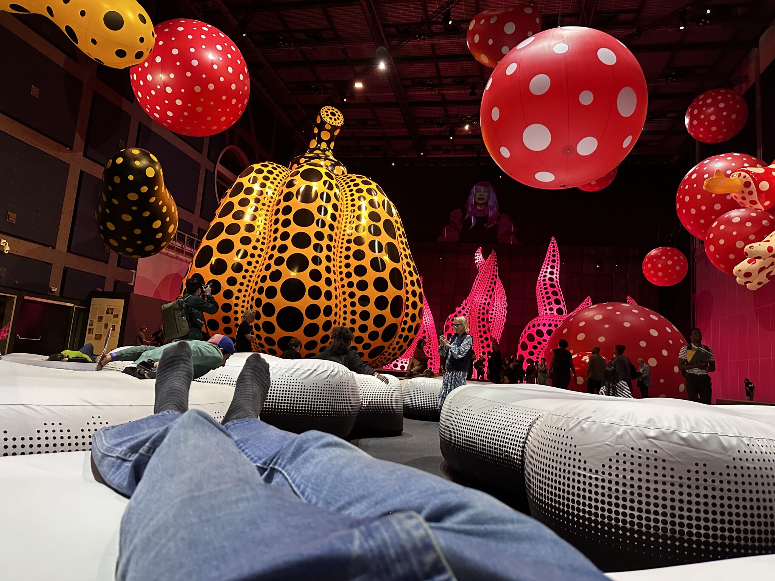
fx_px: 537
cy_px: 290
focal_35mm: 24
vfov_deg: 56.8
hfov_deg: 71.6
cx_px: 388
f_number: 1.78
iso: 500
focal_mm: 6.86
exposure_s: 1/50
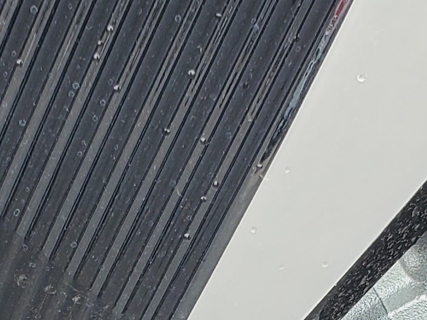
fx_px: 1826
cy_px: 413
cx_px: 21
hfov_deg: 13.2
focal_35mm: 148
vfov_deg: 9.8
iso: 50
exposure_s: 1/145
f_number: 2.4
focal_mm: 4.3
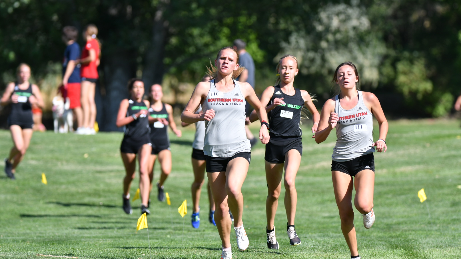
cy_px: 129
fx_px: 3759
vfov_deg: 4.0
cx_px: 231
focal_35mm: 308
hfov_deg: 7.0
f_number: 2.8
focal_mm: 195
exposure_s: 1/3200
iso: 200
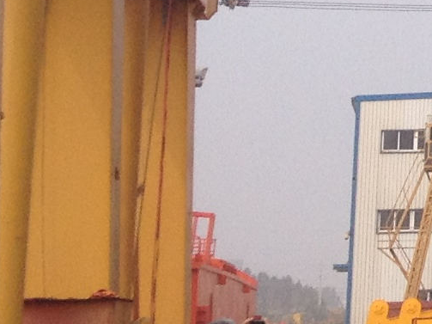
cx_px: 1152
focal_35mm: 227
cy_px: -247
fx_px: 2832
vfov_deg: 6.4
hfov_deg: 7.9
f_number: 2.4
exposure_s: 1/1727
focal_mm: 4.28
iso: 64
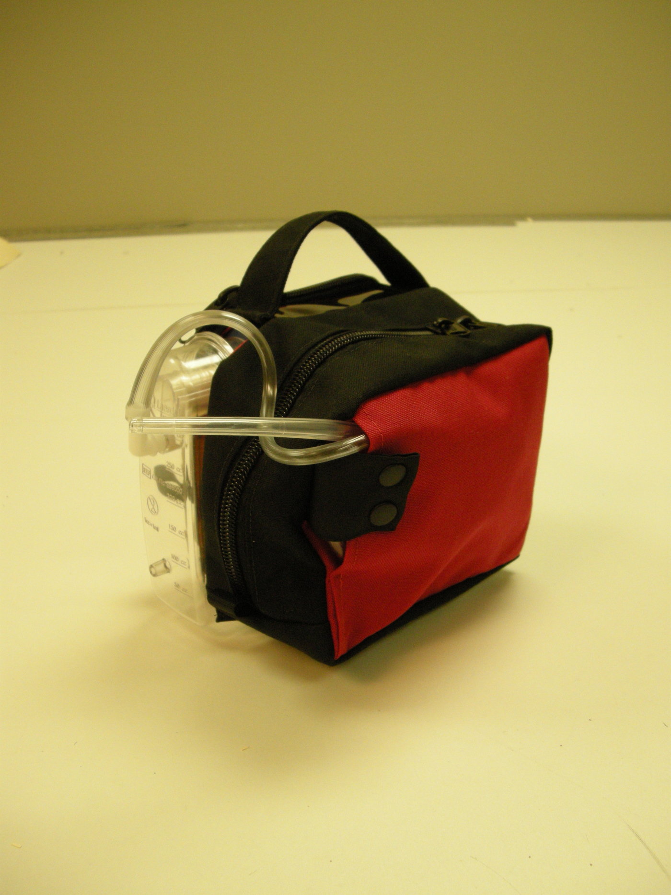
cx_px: 336
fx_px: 956
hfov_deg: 38.7
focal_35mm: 37
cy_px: 448
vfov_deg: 50.1
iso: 322
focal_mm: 7.9
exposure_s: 1/60
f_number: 2.8
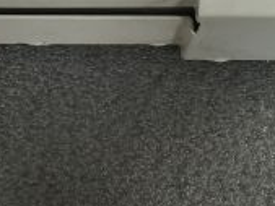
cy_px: -68
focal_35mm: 103
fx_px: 819
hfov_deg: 18.9
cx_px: 52
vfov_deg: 13.8
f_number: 2.2
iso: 40
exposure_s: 1/15
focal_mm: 4.15
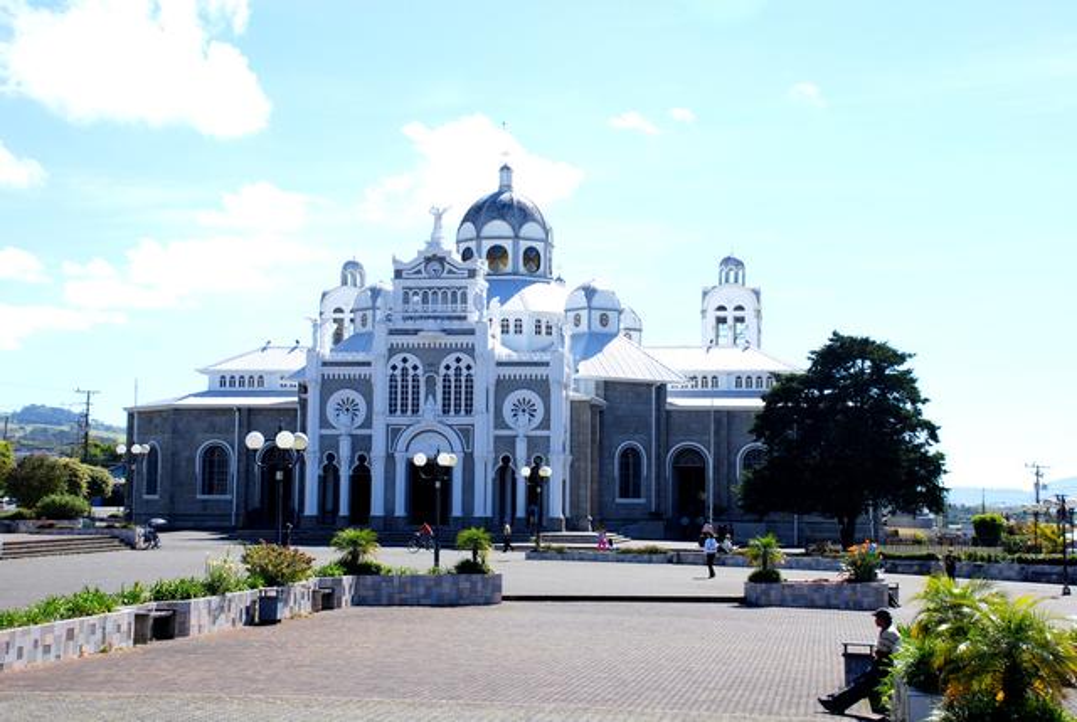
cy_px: 361
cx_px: 538
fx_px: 1798
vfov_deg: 22.7
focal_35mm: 60
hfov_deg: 33.3
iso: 100
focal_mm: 40
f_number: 8
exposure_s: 1/250
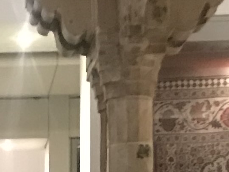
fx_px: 1383
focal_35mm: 209
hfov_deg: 9.3
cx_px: -75
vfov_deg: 6.5
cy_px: 525
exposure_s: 1/5
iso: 80
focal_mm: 3.99
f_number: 1.8
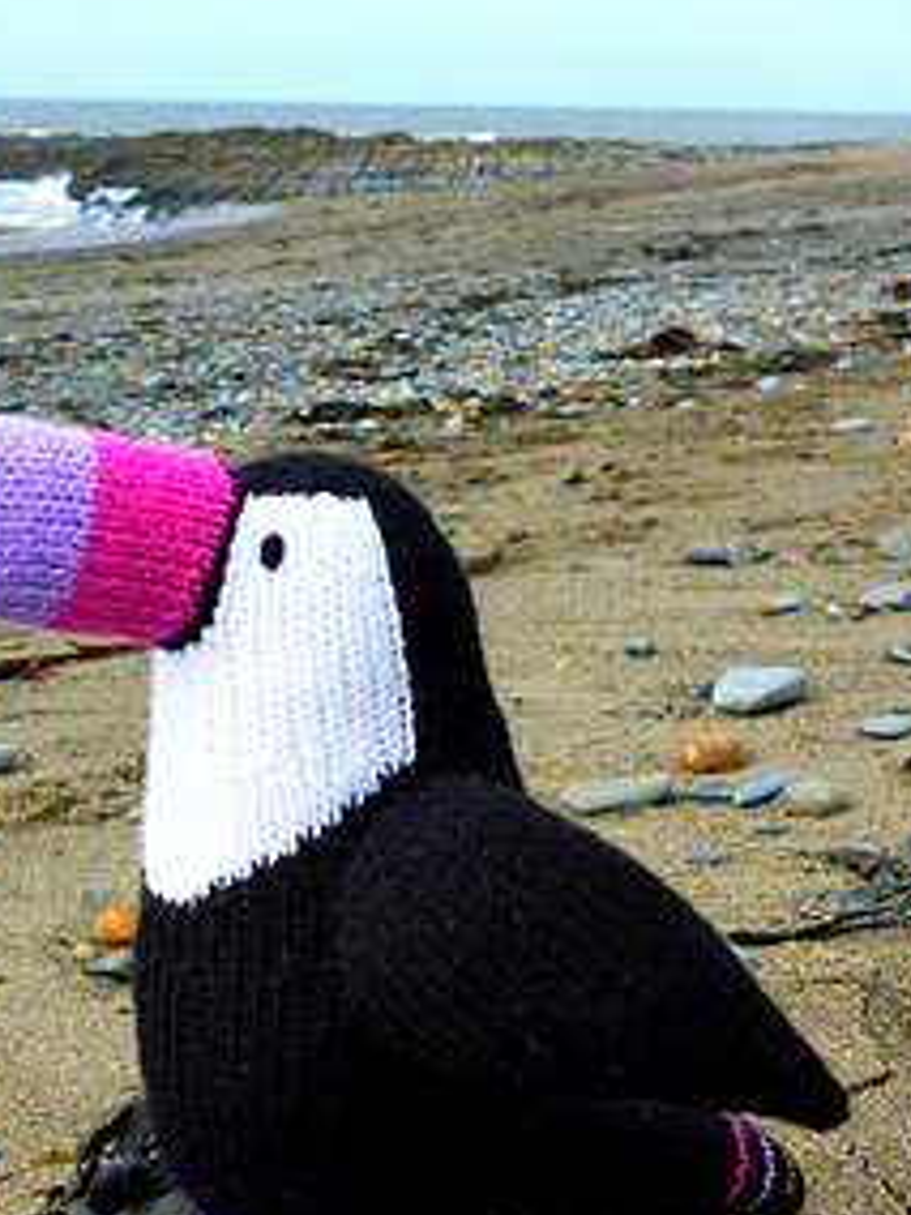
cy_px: 821
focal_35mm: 63
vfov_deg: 30.5
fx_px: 2211
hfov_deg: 23.2
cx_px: 351
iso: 160
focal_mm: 5
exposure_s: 1/500
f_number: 3.1
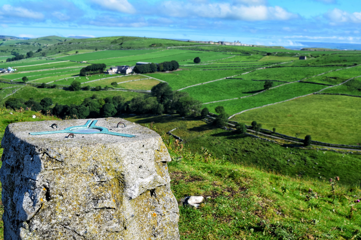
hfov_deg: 42.3
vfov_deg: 28.9
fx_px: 466
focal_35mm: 46
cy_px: 120
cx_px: 180
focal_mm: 31
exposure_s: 1/320
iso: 200
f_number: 9
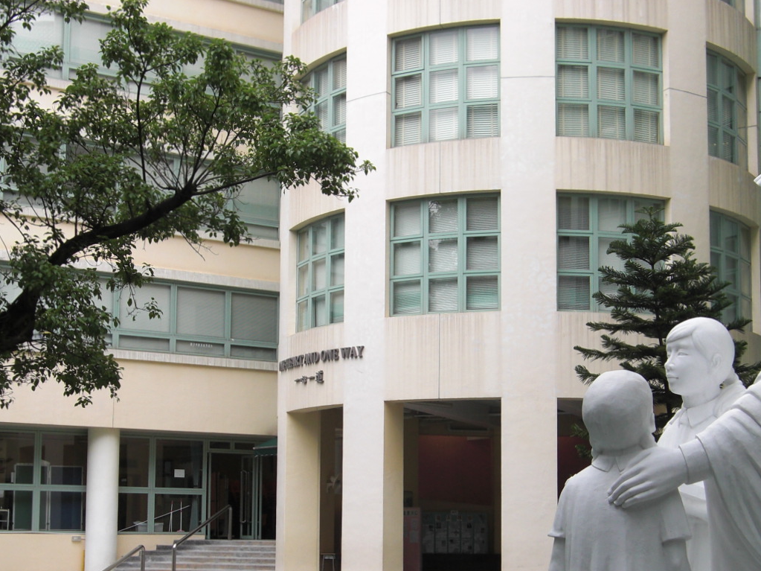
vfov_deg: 23.9
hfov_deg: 31.7
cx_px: 379
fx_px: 1341
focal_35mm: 61
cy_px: 391
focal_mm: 6.9
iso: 50
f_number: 3
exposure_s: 1/200
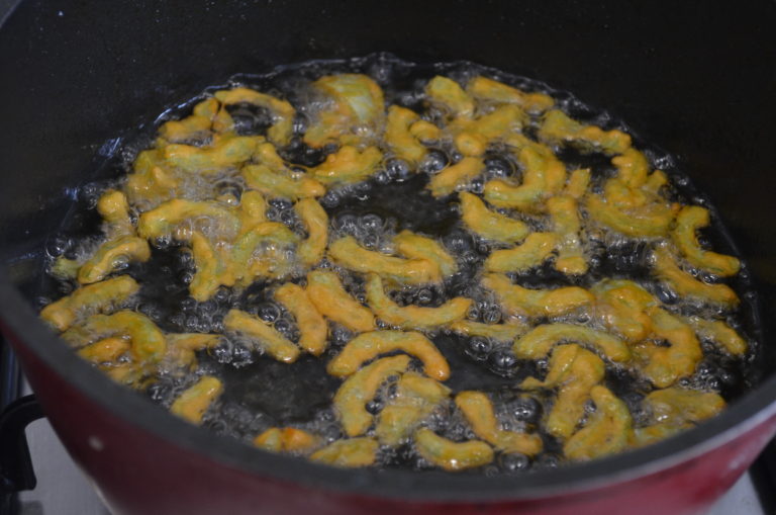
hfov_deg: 31.9
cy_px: 258
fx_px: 1355
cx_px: 388
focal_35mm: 63
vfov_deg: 21.5
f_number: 5.3
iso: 1100
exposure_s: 1/30
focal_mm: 42
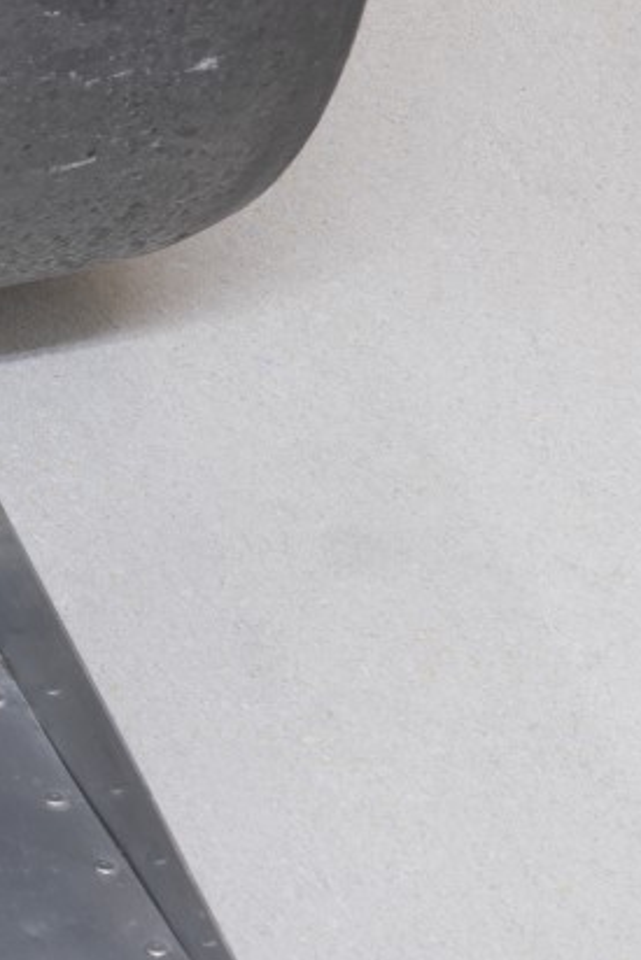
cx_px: -1142
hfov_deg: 6.6
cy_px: 185
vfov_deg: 10.6
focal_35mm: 194
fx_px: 5177
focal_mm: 40
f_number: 8
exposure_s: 4
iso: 50
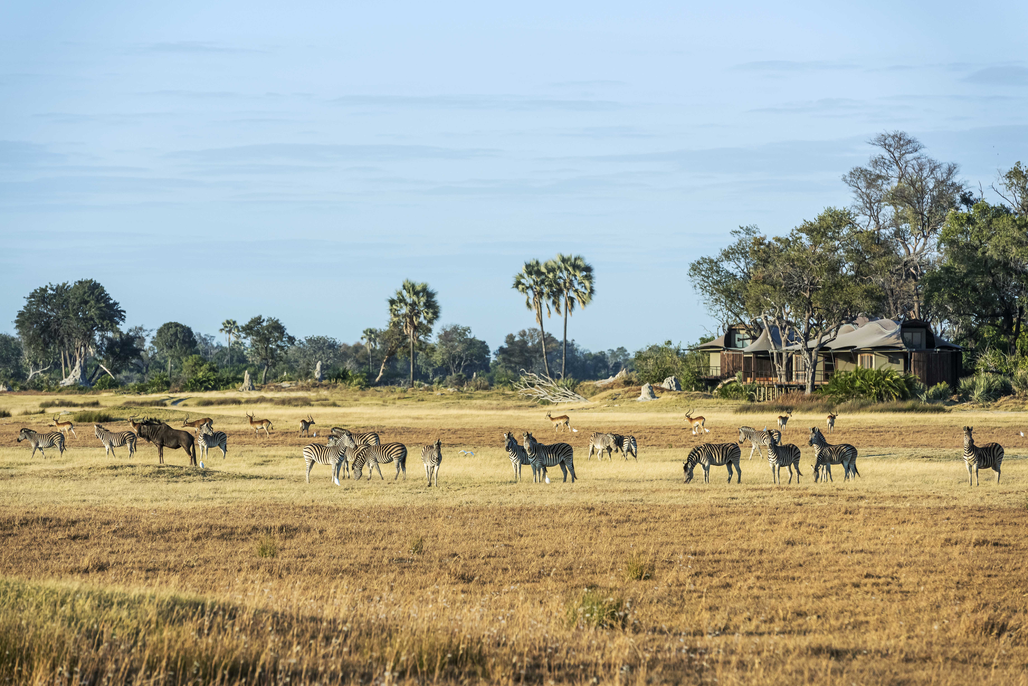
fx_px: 5570
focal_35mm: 195
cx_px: 514
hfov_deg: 10.5
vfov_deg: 7.0
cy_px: 343
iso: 800
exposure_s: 1/800
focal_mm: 195
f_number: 11
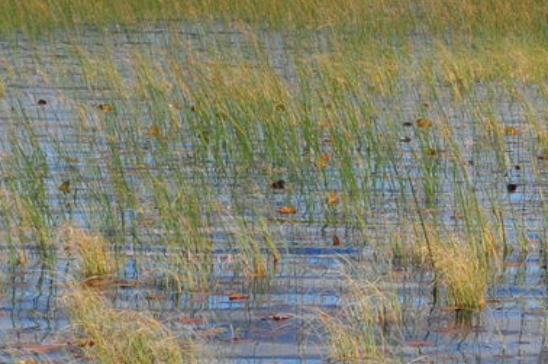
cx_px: 861
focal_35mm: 155
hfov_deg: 12.5
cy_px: 524
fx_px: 2356
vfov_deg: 8.7
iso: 200
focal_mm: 24
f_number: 14
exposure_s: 1/160
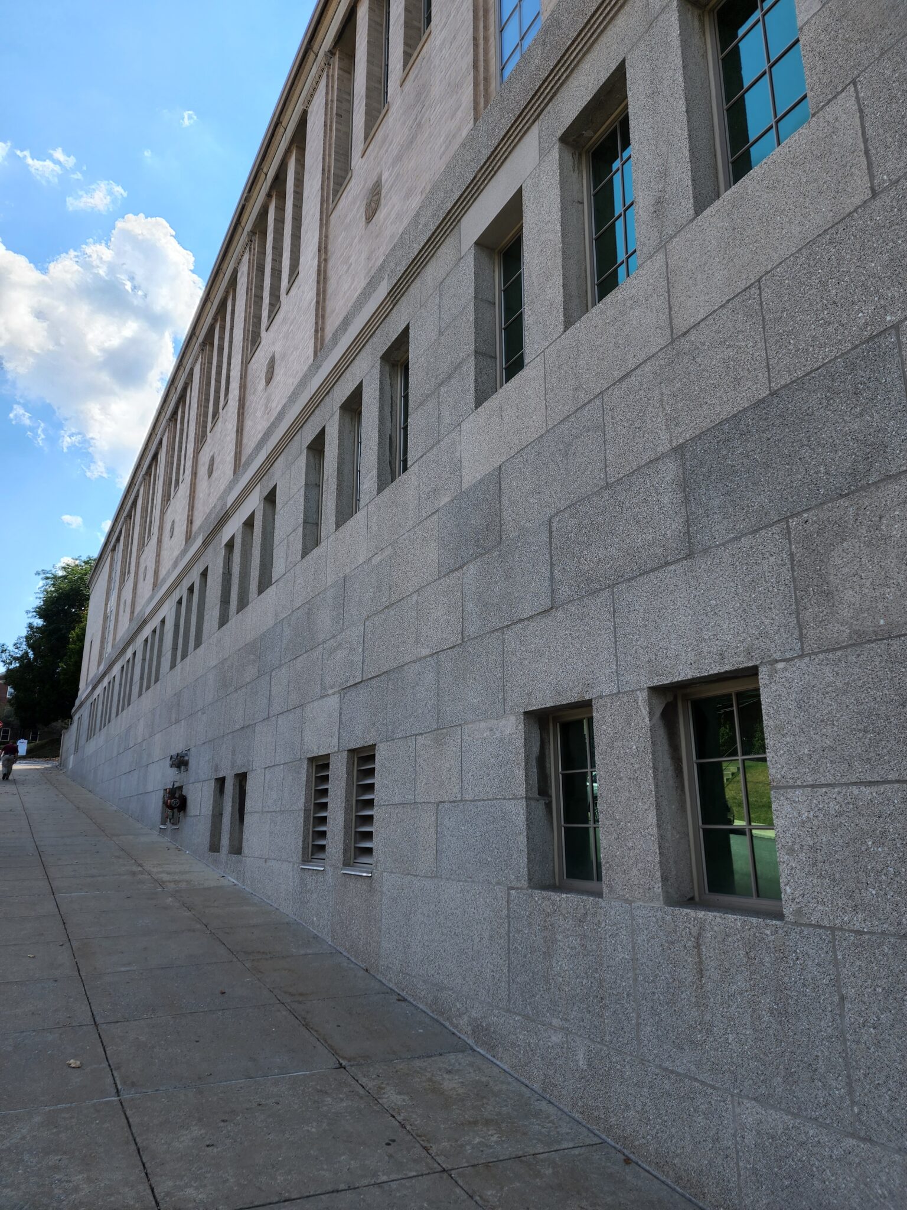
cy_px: 605
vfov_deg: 73.9
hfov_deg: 58.9
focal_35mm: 23
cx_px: 454
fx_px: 804
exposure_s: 1/532
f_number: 1.8
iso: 12
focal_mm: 6.4
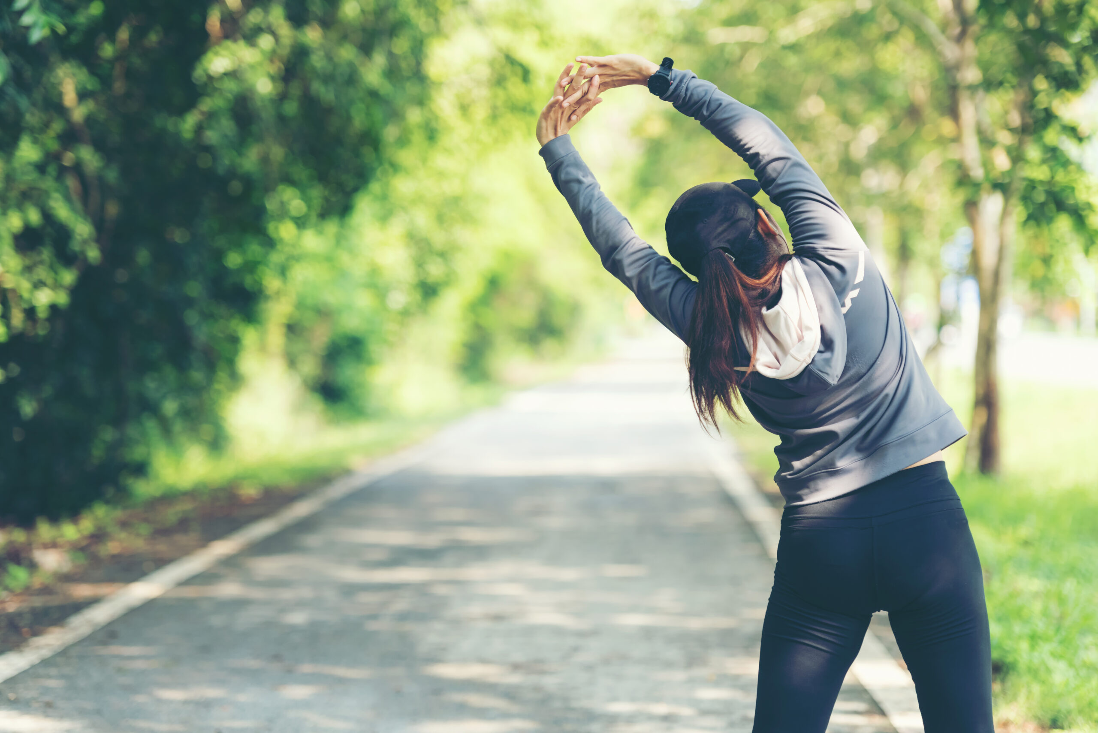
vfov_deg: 11.4
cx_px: 549
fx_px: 3661
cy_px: 366
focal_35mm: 120
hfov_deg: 17.1
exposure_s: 1/800
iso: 500
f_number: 3.2
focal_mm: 120
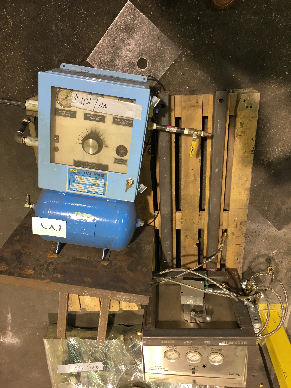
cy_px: 194
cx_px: 146
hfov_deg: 48.2
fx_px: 325
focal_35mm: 29
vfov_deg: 61.7
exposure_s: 1/15
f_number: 2.2
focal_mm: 4.15
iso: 25
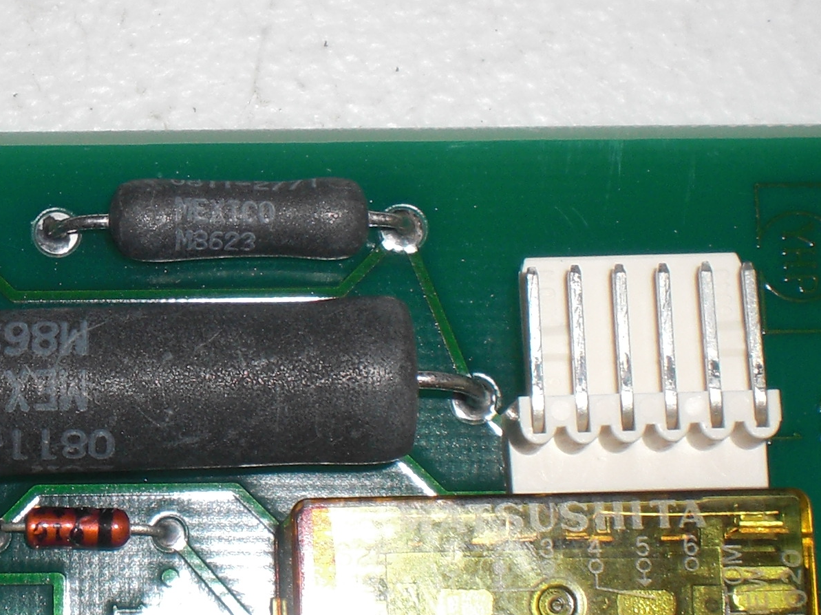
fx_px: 2466
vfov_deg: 14.2
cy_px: 340
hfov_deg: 18.7
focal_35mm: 104
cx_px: 122
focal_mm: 6.3
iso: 64
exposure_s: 1/60
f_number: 5.6
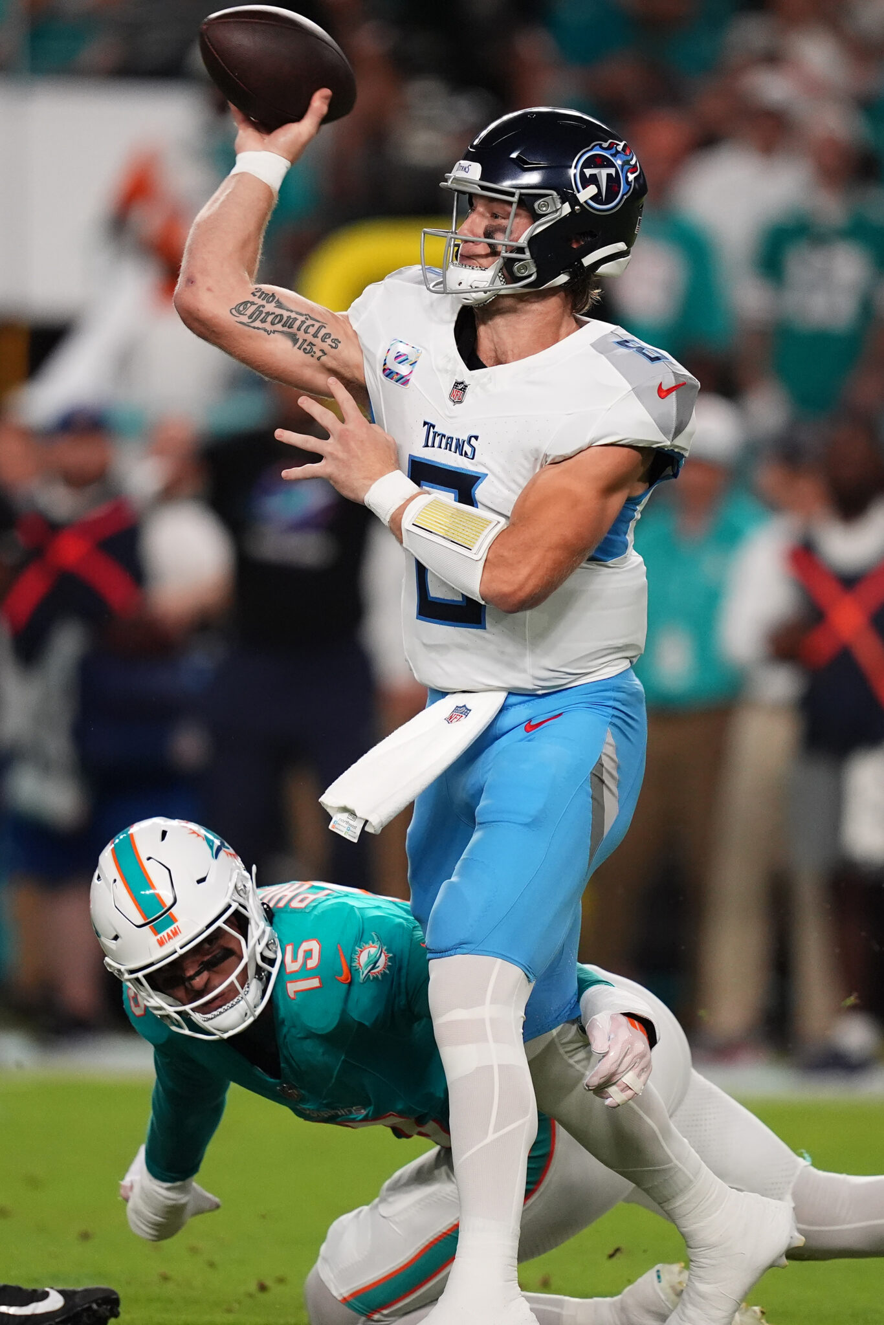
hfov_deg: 3.4
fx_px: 14727
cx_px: 442
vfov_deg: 5.2
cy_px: 662
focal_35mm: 400
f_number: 2.8
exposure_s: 1/3200
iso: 3200
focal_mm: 400
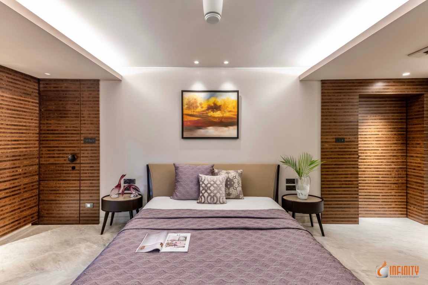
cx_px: 214
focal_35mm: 16
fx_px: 190
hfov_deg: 96.7
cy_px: 142
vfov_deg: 73.7
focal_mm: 16
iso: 200
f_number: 14
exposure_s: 2.5
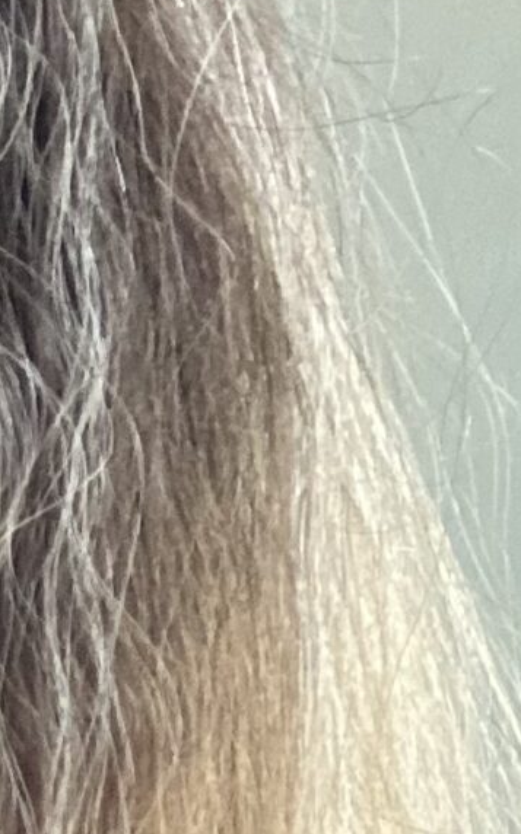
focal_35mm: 152
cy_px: 1244
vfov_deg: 13.0
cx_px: -748
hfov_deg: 7.9
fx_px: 3457
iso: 250
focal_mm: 2.87
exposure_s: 1/60
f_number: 2.2
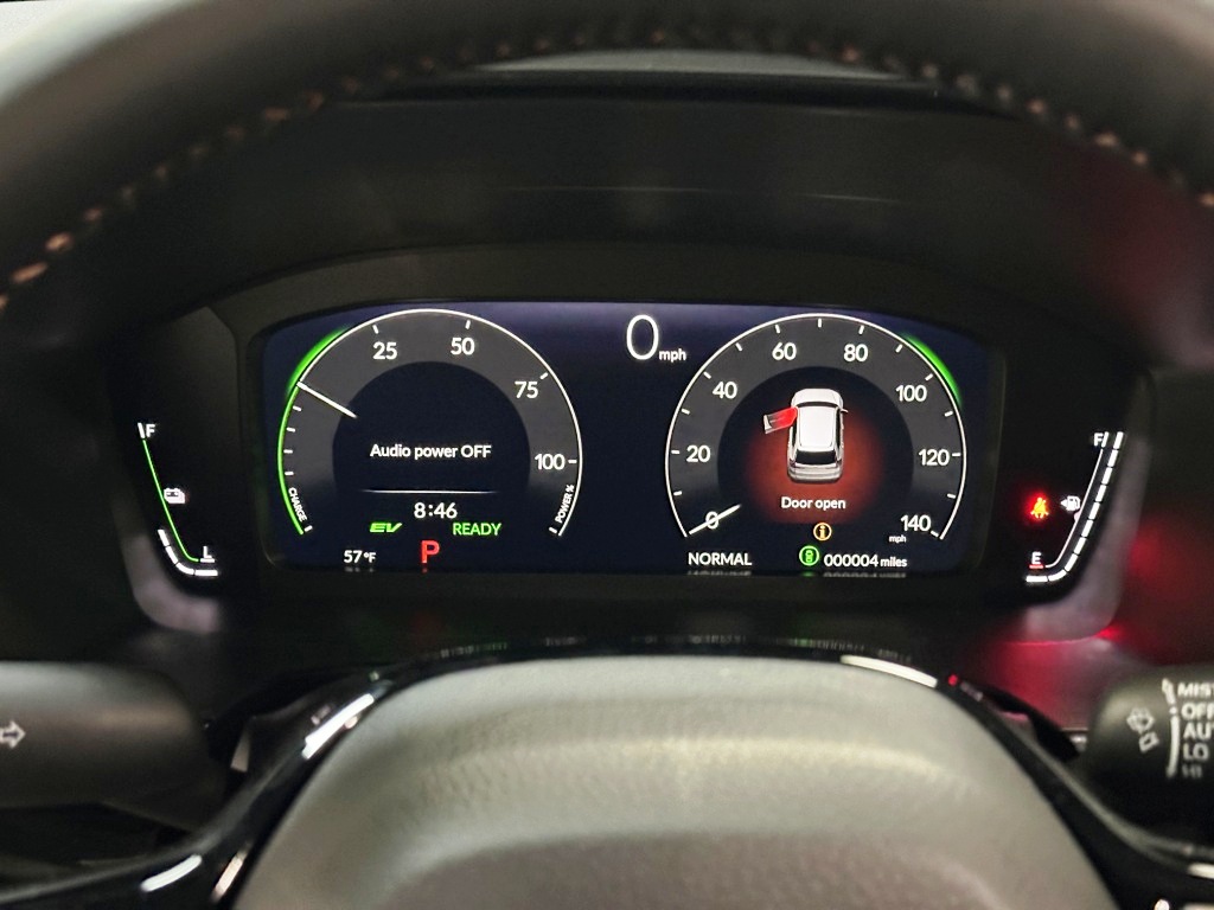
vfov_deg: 30.3
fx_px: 1683
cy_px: 455
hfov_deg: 39.7
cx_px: 607
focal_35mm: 48
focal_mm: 6.86
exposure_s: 1/20
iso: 640
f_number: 1.78
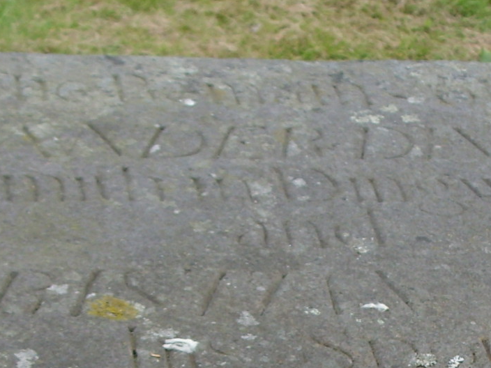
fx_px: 1986
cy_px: 524
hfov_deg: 14.0
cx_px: 393
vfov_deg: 10.3
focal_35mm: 140
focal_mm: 6.3
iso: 50
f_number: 2.8
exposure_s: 1/184
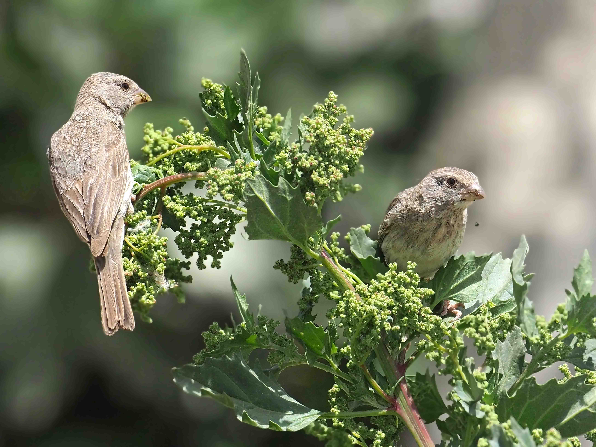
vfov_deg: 2.5
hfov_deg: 3.3
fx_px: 10348
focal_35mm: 601
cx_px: 298
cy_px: 224
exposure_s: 1/1000
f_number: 6.3
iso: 320
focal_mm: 300
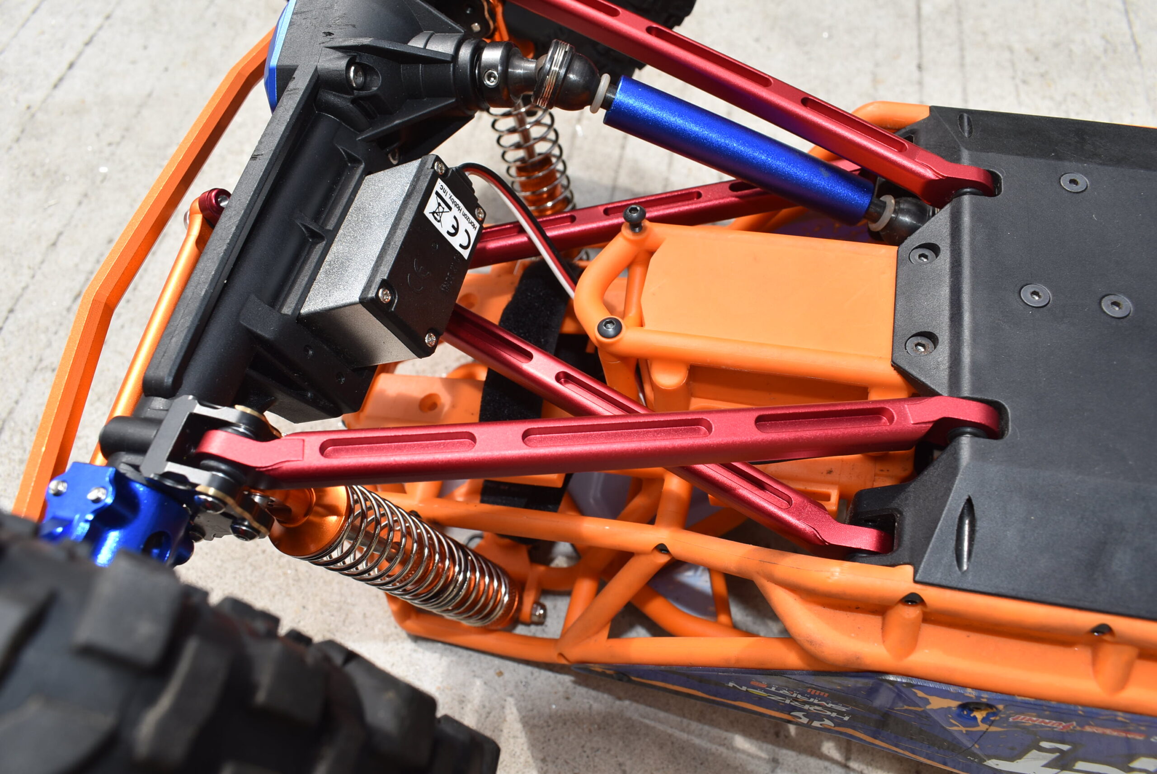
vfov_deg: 48.0
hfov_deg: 67.3
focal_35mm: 27
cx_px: 578
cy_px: 387
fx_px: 868
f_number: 10
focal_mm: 18
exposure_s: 1/200
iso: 100
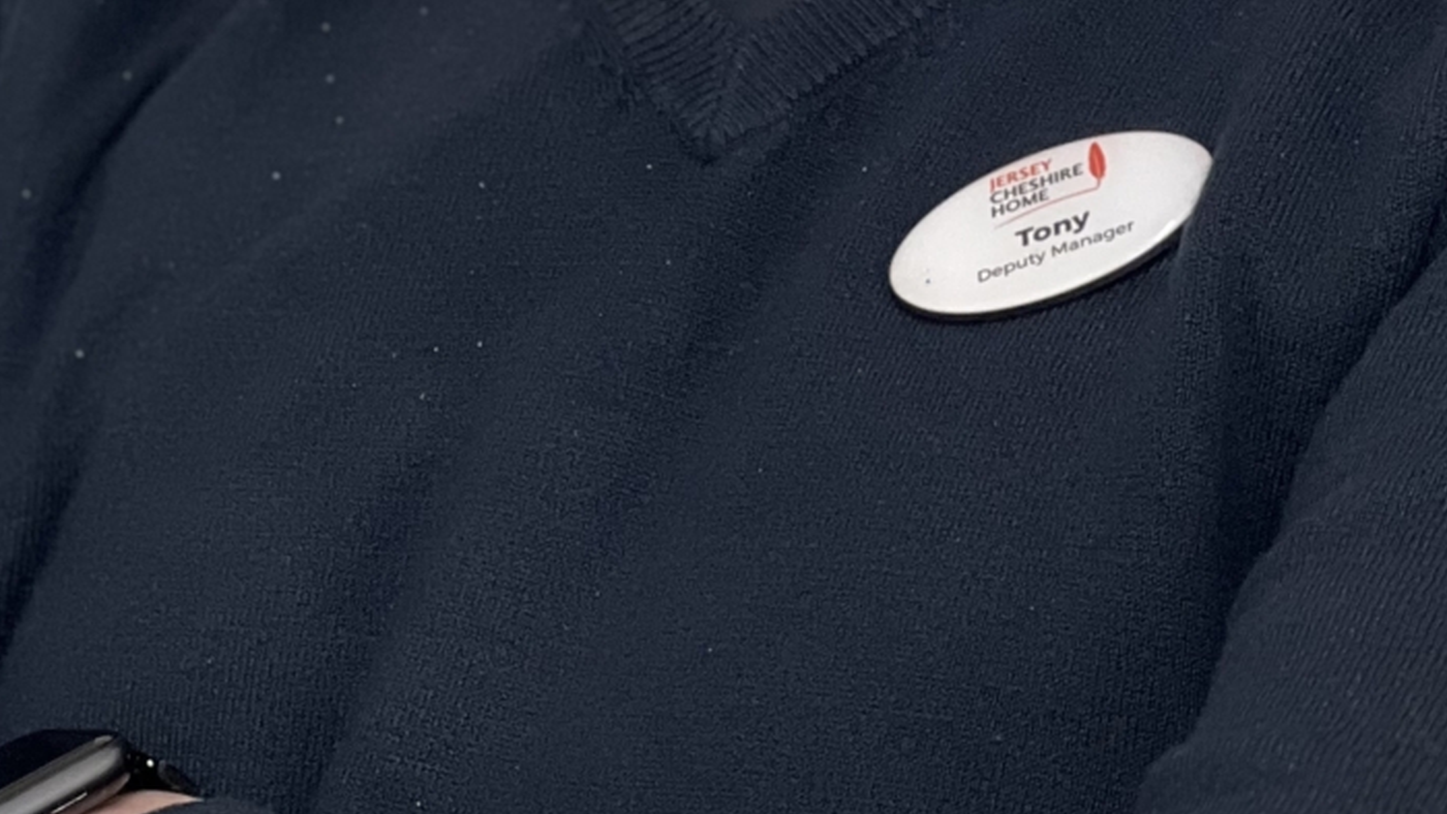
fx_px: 7061
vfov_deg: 6.5
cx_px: 969
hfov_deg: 11.7
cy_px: -583
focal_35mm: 184
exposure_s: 1/33
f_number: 2.8
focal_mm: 9
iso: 160
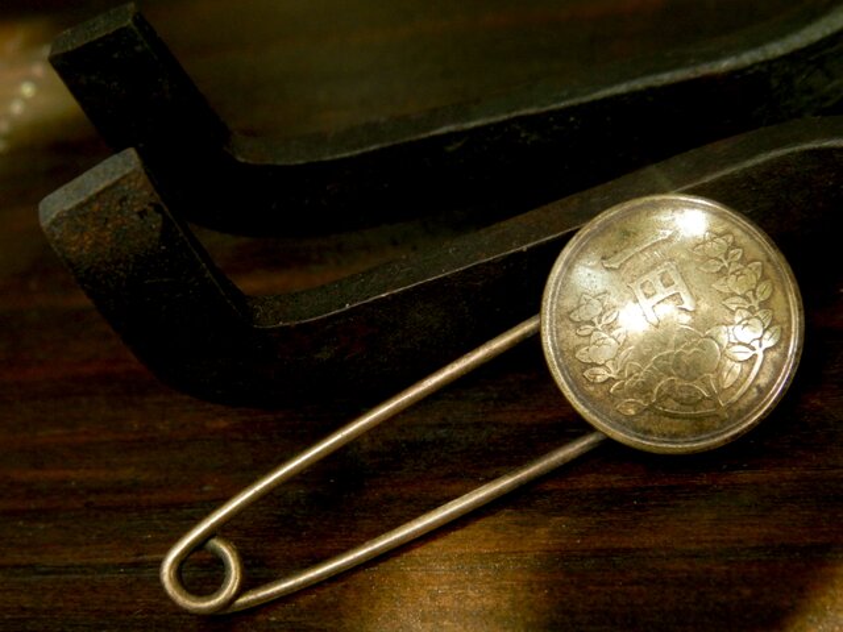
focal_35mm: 82
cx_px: 422
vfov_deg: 18.0
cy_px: 316
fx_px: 1997
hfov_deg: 23.8
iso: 200
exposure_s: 1/125
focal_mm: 14.6
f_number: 4.2
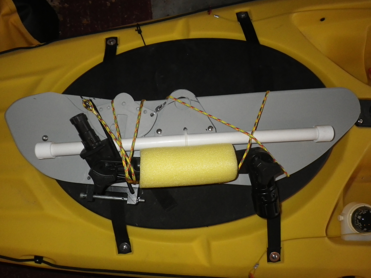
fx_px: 300
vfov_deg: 49.7
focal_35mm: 28
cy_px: 139
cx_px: 186
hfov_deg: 63.4
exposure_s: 1/50
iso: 400
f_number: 3.5
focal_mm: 5
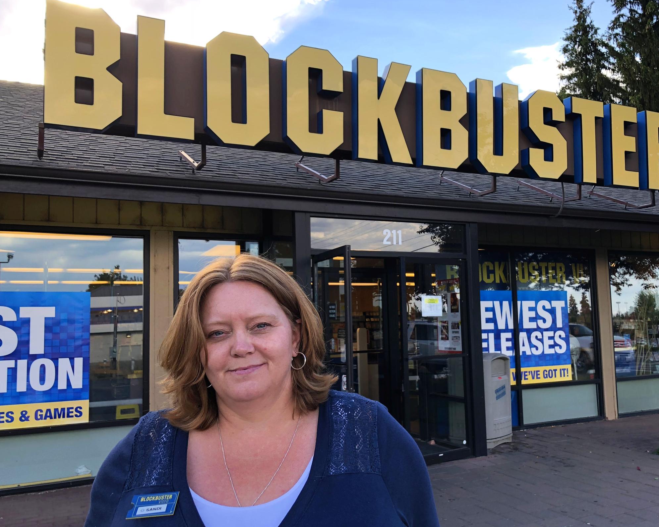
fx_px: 644
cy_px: 281
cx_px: 387
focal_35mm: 33
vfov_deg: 44.5
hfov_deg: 53.9
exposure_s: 1/249
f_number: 1.8
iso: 20
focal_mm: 4
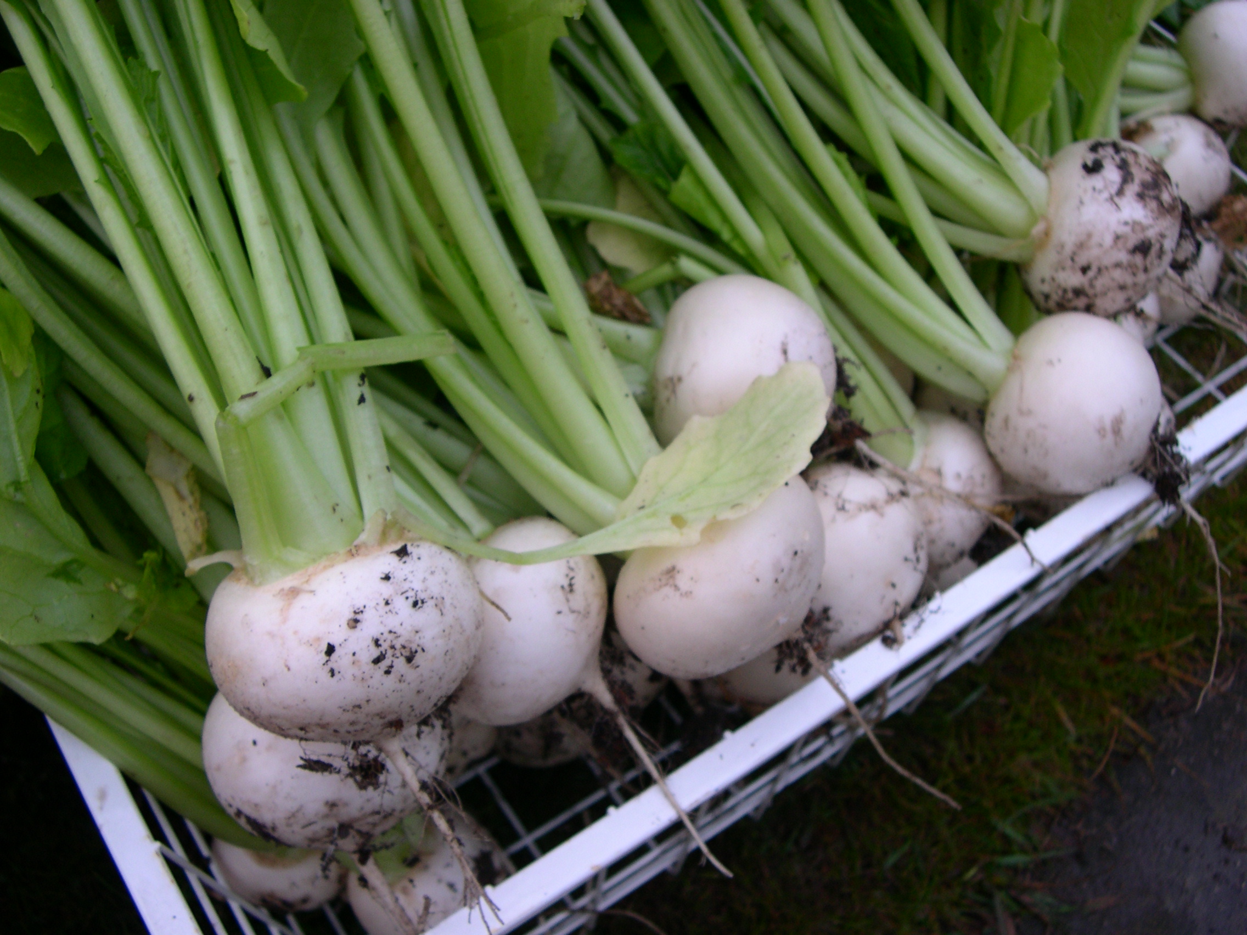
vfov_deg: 37.7
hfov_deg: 49.0
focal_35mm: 38
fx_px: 1369
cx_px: 624
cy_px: 468
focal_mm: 8
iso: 100
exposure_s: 1/42.2
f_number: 2.8
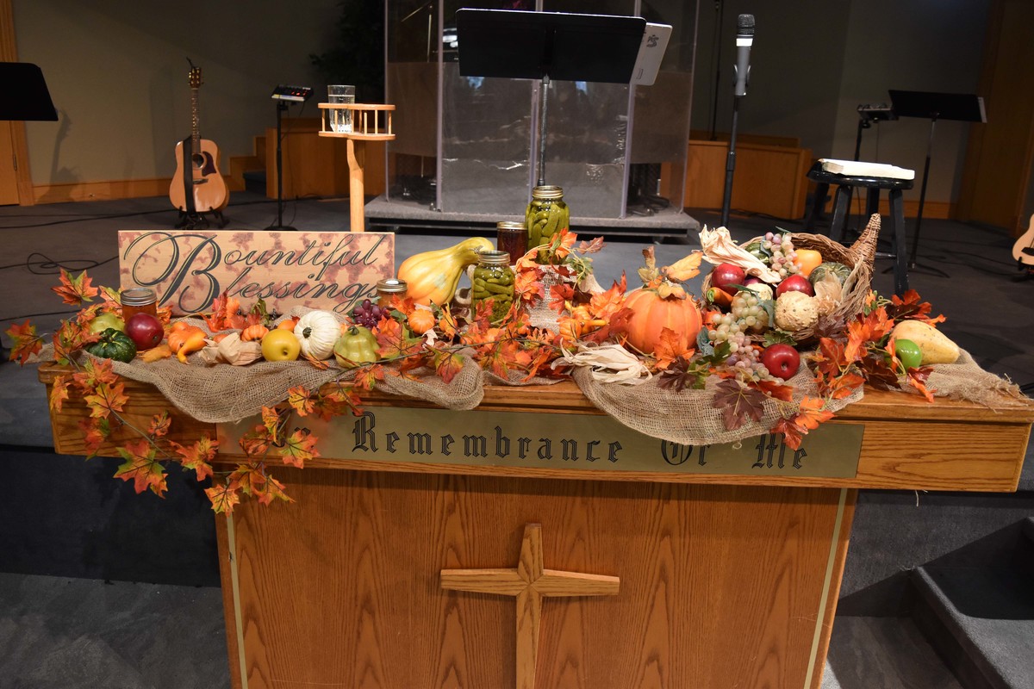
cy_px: 344
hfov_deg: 67.4
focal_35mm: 27
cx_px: 517
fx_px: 775
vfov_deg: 47.9
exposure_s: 1/60
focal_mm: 18
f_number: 3.5
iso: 1100
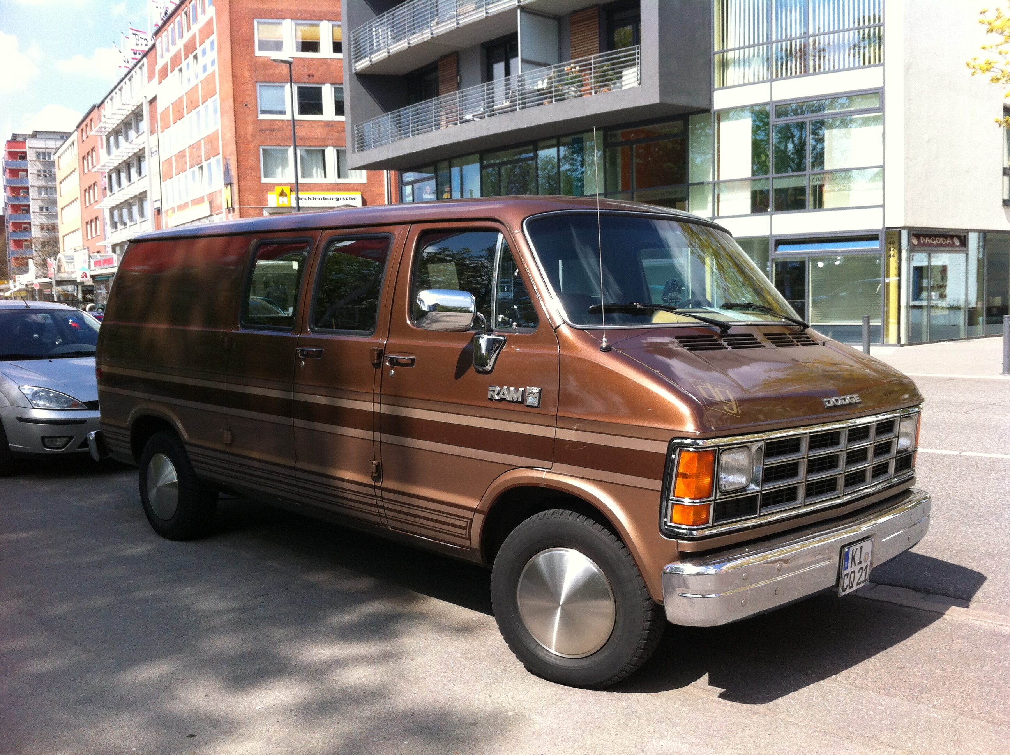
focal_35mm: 35
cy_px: 378
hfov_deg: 52.7
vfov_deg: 40.6
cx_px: 505
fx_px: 1020
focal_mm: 3.85
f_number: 2.8
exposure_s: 1/686
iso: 80
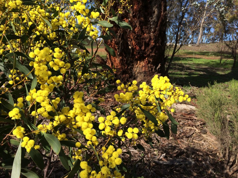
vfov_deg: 48.2
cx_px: 119
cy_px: 89
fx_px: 199
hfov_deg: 61.7
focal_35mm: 29
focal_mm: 4.15
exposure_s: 1/1414
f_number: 2.2
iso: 32
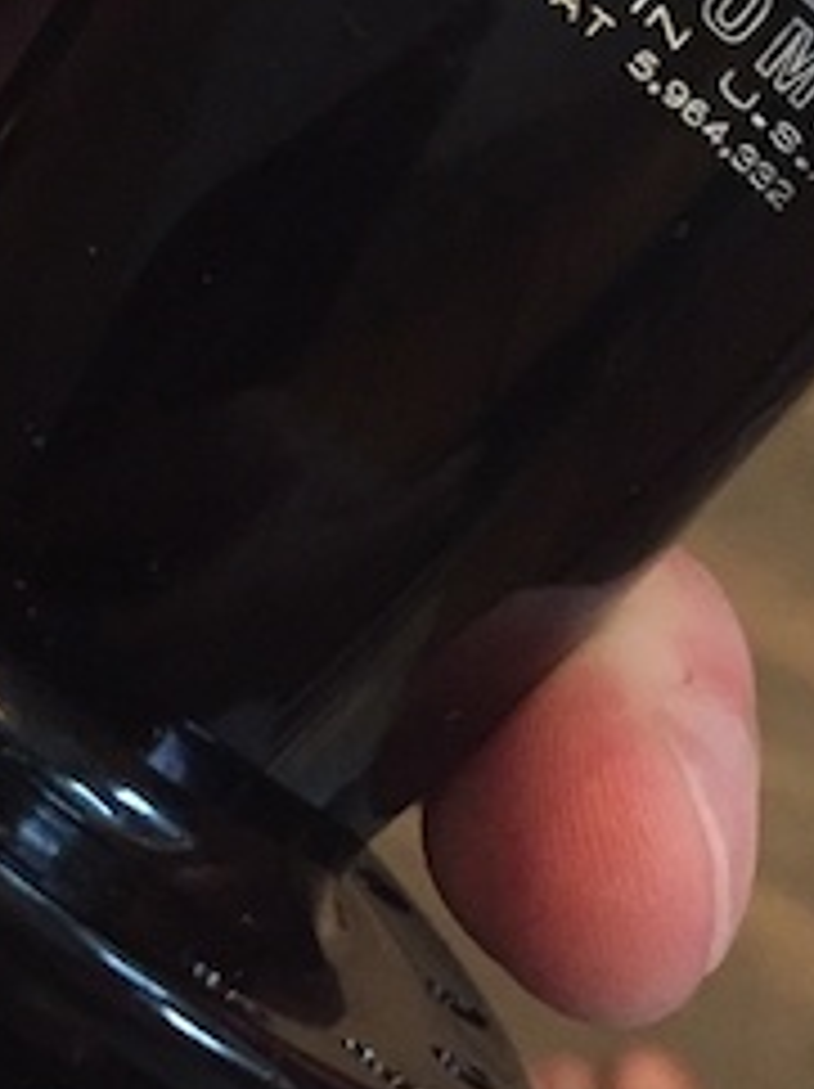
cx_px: 355
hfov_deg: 15.4
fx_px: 3015
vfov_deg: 20.0
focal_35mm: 96
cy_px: 68
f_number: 2.2
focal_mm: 4.15
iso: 400
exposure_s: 1/15
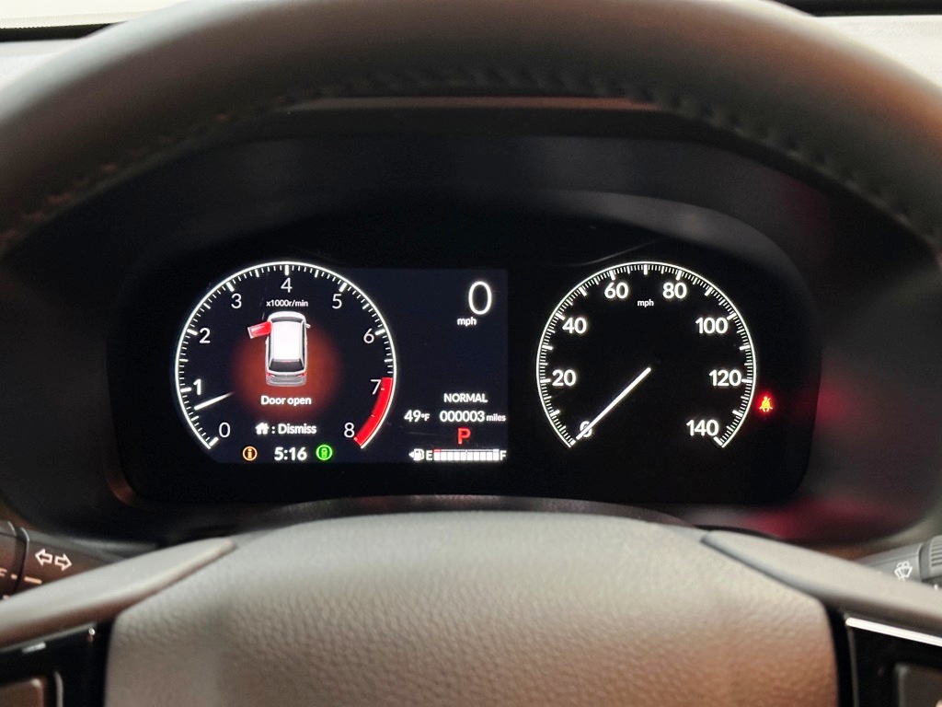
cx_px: 471
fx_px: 1306
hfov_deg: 39.7
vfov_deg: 30.3
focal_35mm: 48
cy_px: 354
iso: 640
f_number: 1.78
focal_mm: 6.86
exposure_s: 1/24
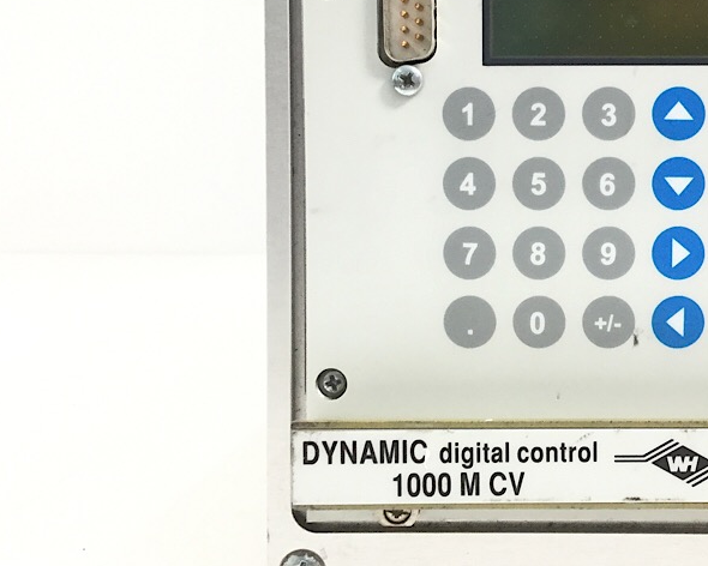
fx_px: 1278
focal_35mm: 61
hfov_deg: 30.1
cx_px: 590
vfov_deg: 24.9
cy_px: 191
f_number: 2.4
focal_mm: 3.3
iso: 32
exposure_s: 1/33
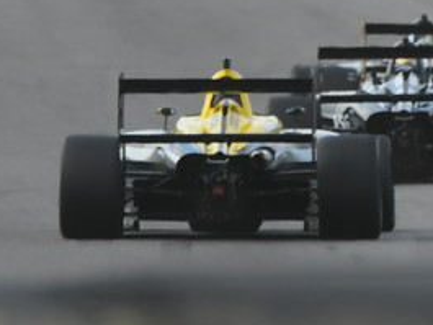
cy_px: -127
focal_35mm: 1958
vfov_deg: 0.8
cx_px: 395
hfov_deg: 1.0
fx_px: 24503
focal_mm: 300
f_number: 5.6
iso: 400
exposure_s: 1/640
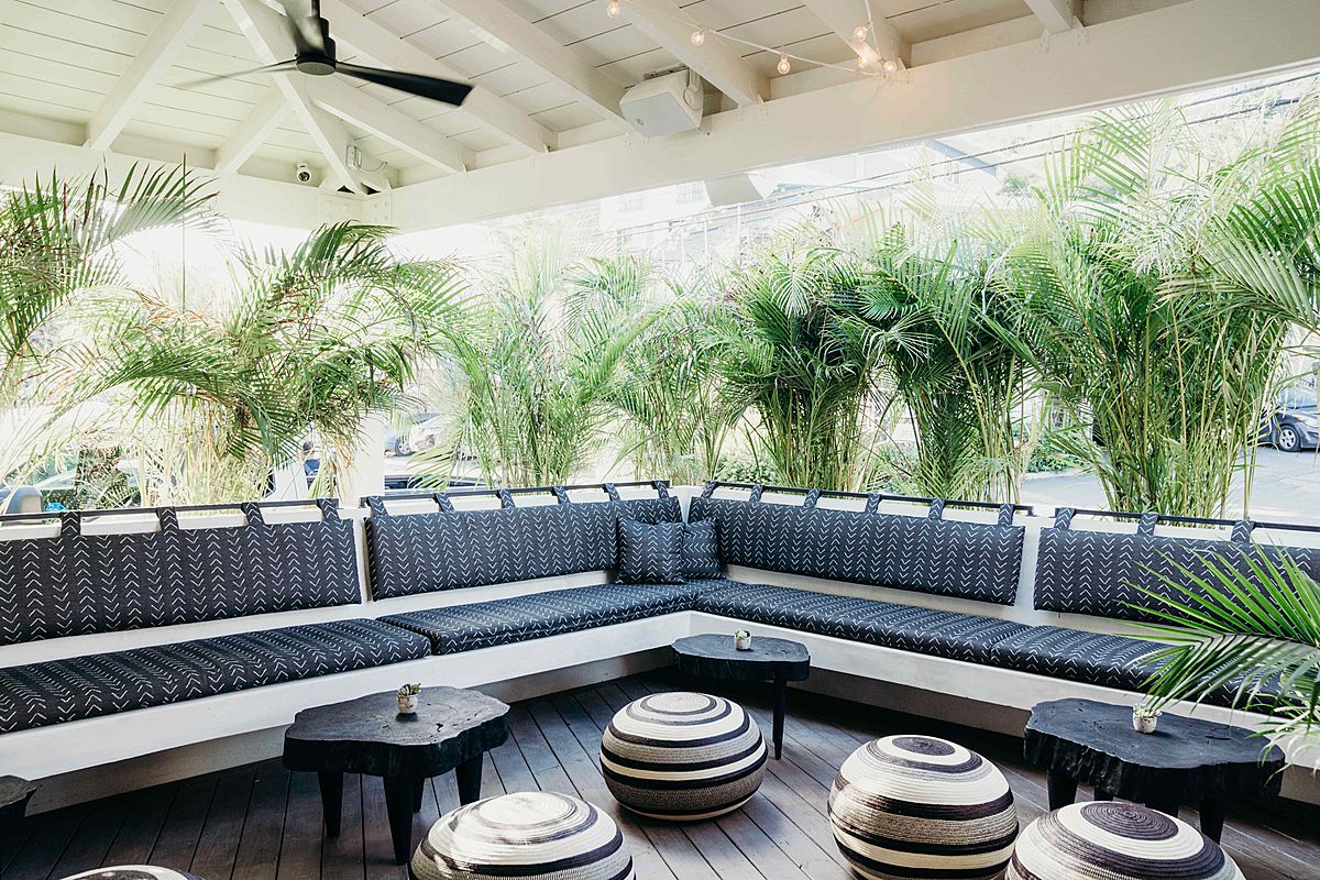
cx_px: 660
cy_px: 440
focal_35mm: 29
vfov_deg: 45.0
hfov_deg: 63.7
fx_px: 1063
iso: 250
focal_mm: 29
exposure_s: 1/125
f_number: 4
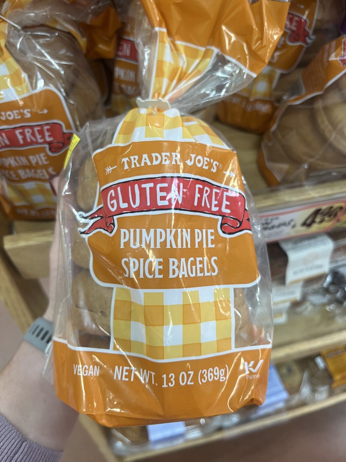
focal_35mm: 26
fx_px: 347
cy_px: 231
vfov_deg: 67.3
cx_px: 173
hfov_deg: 53.1
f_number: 1.6
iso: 125
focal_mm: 5.1
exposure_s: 1/75
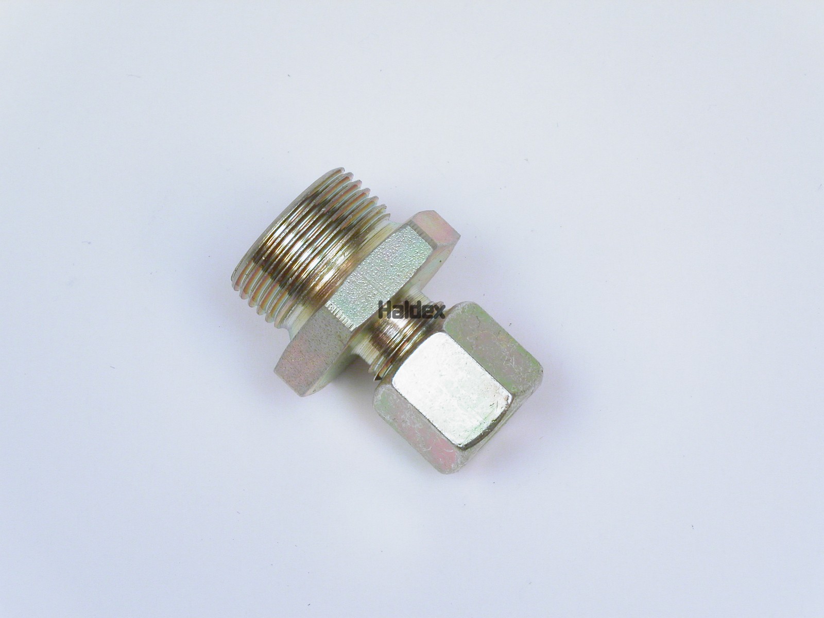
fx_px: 2714
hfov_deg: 17.3
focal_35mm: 114
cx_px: 412
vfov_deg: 13.0
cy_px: 309
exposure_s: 1.5
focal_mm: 23.4
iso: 100
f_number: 8
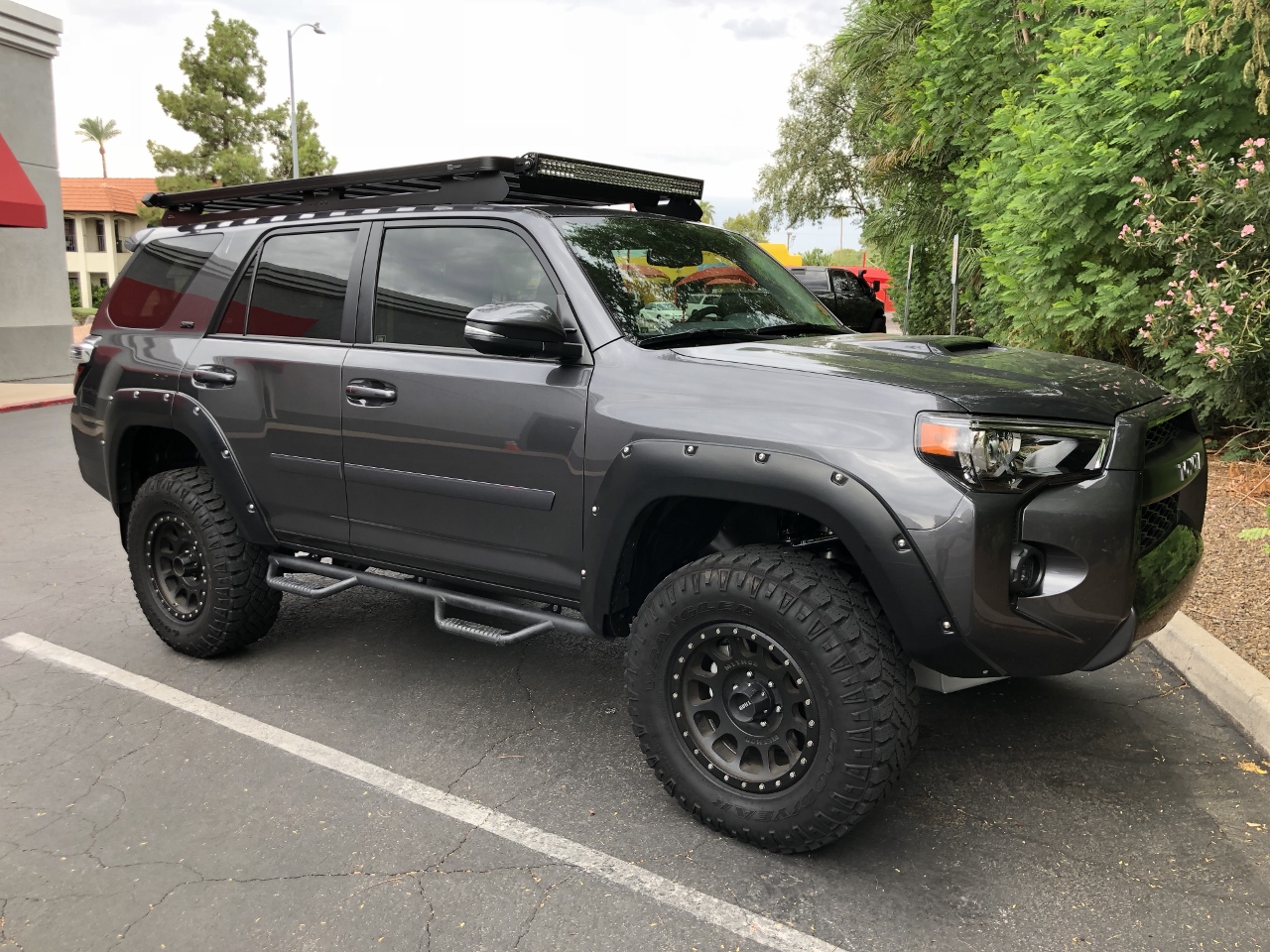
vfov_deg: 49.7
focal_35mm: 28
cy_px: 476
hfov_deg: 63.4
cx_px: 635
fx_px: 1027
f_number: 1.8
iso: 25
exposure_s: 1/120
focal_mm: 3.99
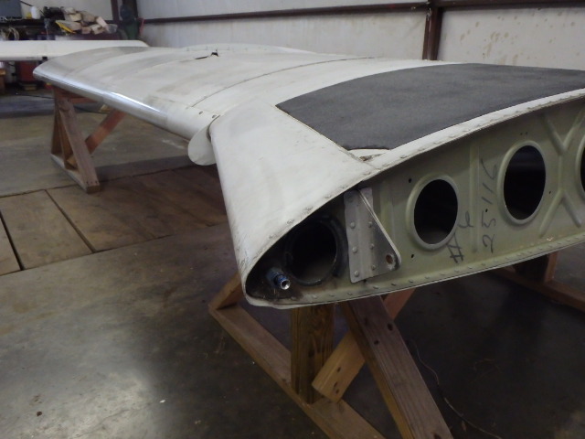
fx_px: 473
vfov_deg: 49.7
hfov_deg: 63.4
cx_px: 292
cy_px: 220
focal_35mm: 28
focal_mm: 5
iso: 800
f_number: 3.9
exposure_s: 1/30
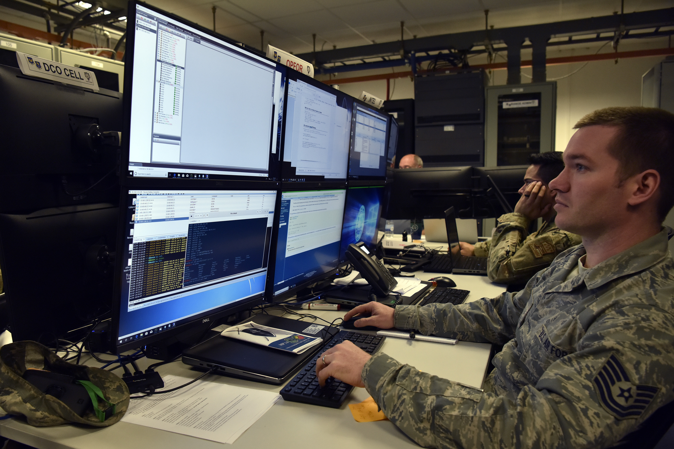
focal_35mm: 24
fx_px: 449
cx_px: 337
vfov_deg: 53.1
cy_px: 224
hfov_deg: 73.7
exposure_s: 1/160
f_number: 5
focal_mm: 24
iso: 1250
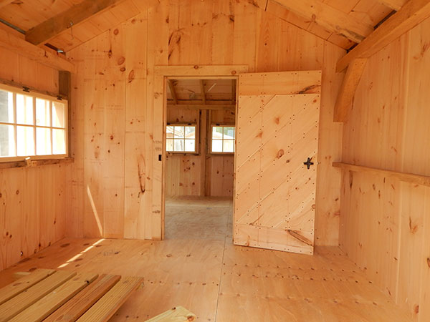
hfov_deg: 76.4
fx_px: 273
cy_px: 161
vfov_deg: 61.1
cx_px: 215
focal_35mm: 22
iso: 125
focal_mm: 4
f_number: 3
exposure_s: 1/200
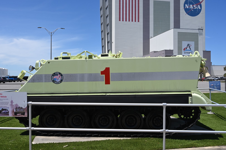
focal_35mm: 37
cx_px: 113
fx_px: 232
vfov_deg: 35.9
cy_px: 75
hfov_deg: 51.9
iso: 200
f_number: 10
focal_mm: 37
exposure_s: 1/400
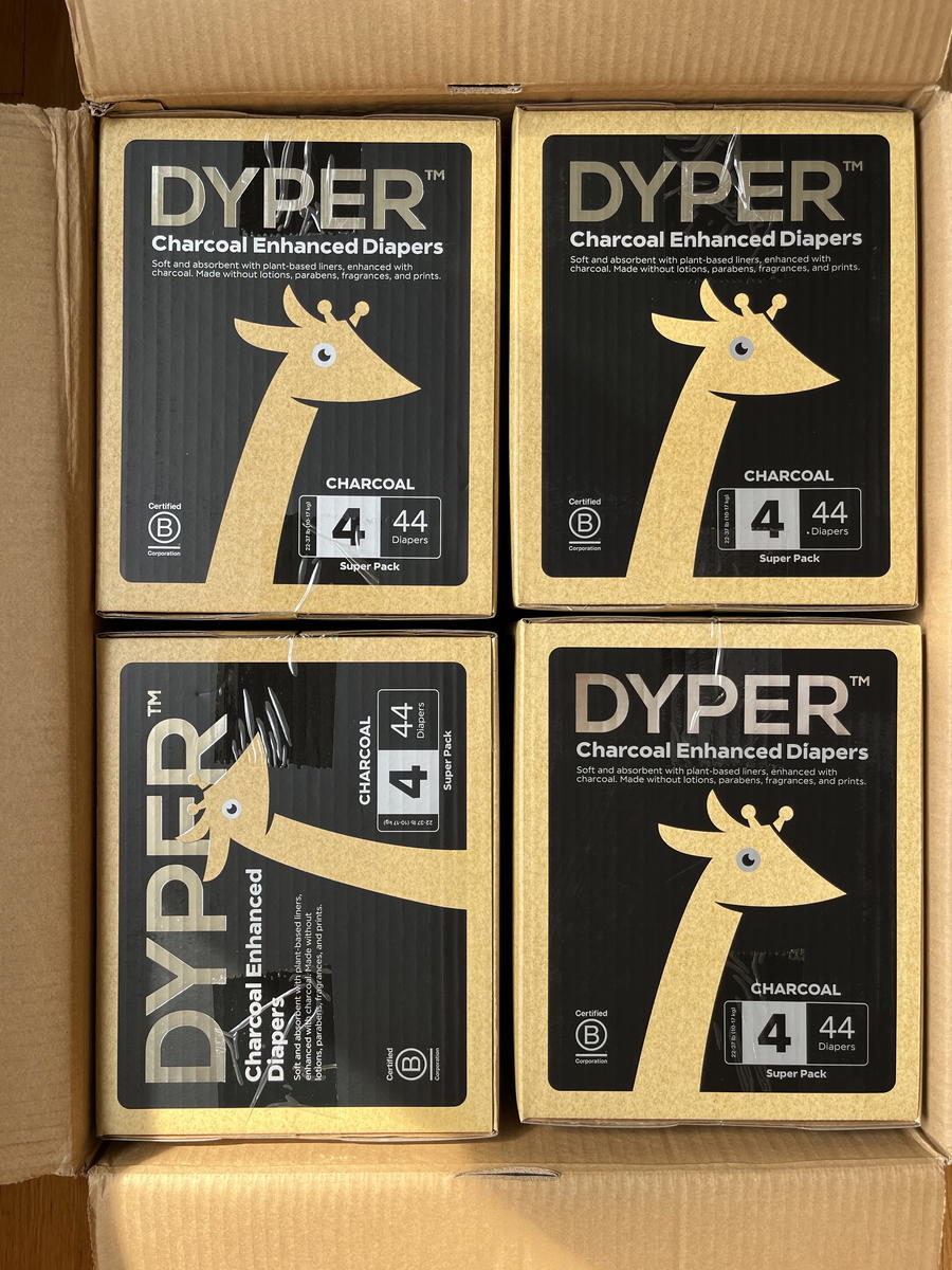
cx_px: 476
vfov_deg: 67.3
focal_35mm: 26
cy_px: 635
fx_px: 953
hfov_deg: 53.1
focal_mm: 5.1
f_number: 1.6
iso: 32
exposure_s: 1/150
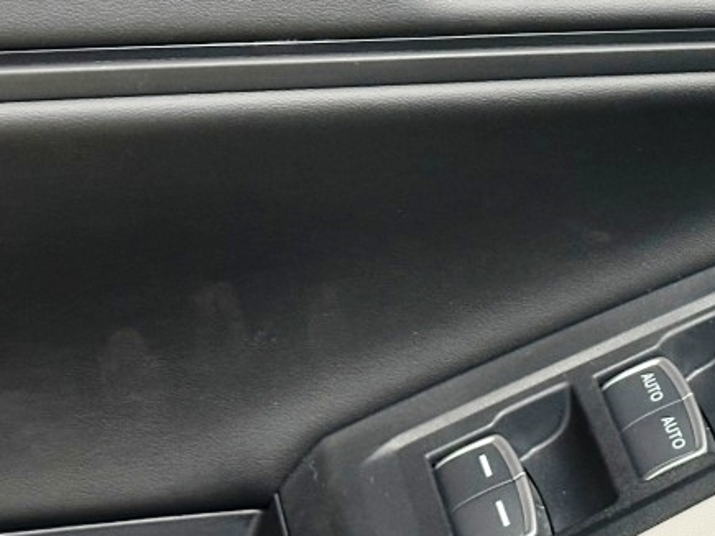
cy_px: 102
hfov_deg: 16.8
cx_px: 802
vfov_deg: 13.0
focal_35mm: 113
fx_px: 2333
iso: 500
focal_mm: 6.86
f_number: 1.78
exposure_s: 1/30
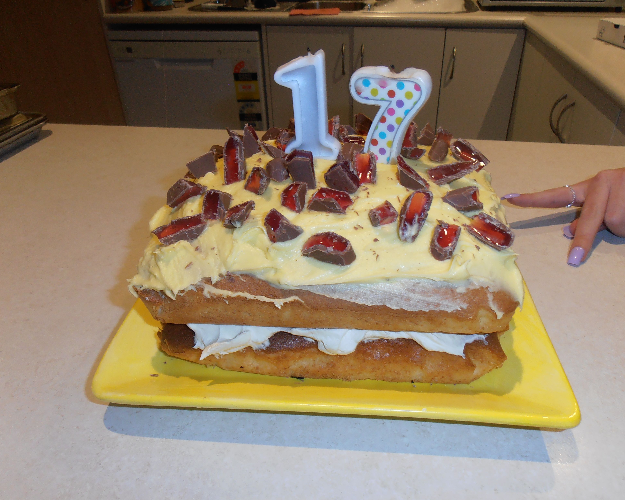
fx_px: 481
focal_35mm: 26
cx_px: 327
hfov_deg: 66.0
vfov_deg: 54.9
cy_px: 254
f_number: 3
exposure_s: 1/30
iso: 125
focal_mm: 4.2
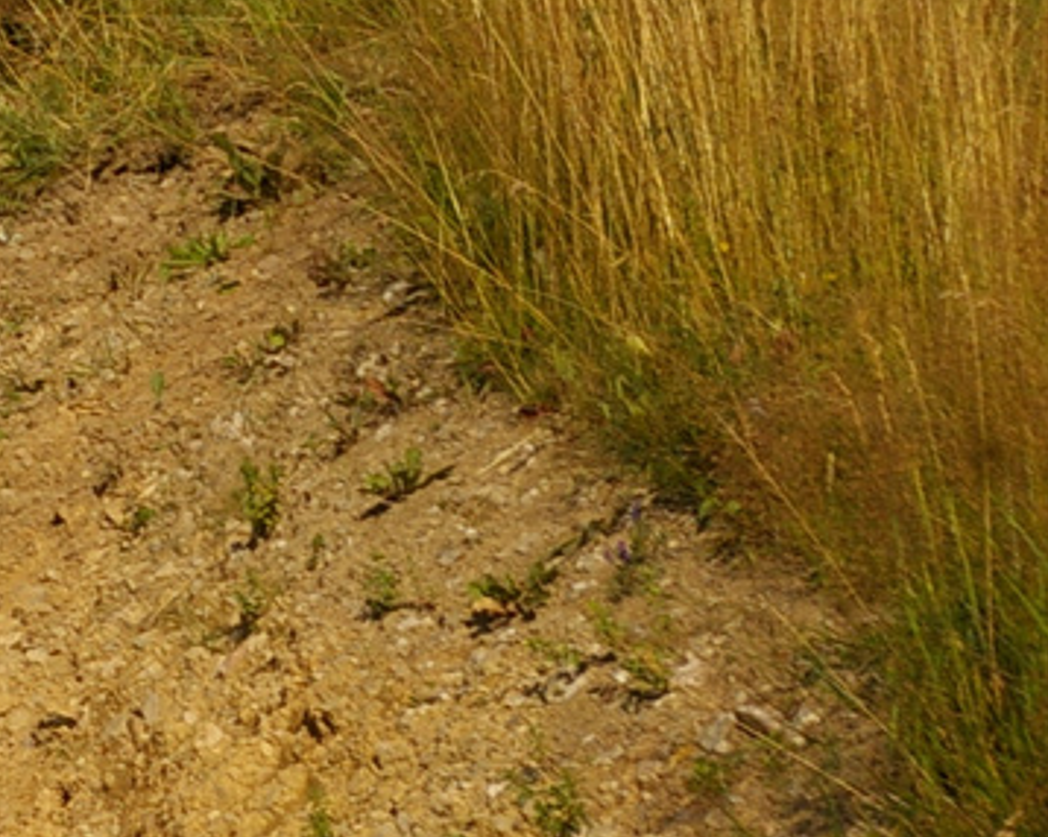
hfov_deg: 5.4
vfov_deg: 4.4
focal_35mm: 351
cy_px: -650
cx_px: -1291
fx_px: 10885
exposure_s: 1/350
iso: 200
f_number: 11
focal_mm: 55
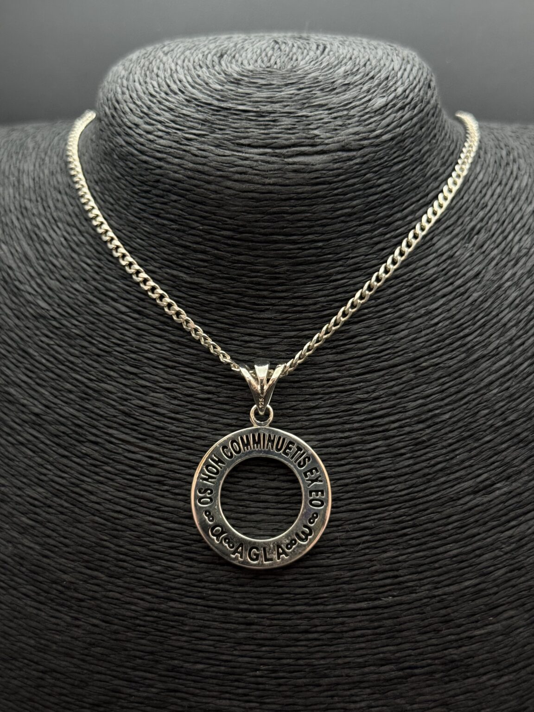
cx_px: 267
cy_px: 356
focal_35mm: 48
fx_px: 987
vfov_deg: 39.7
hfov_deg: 30.3
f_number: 1.78
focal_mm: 6.76
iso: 160
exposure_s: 1/60
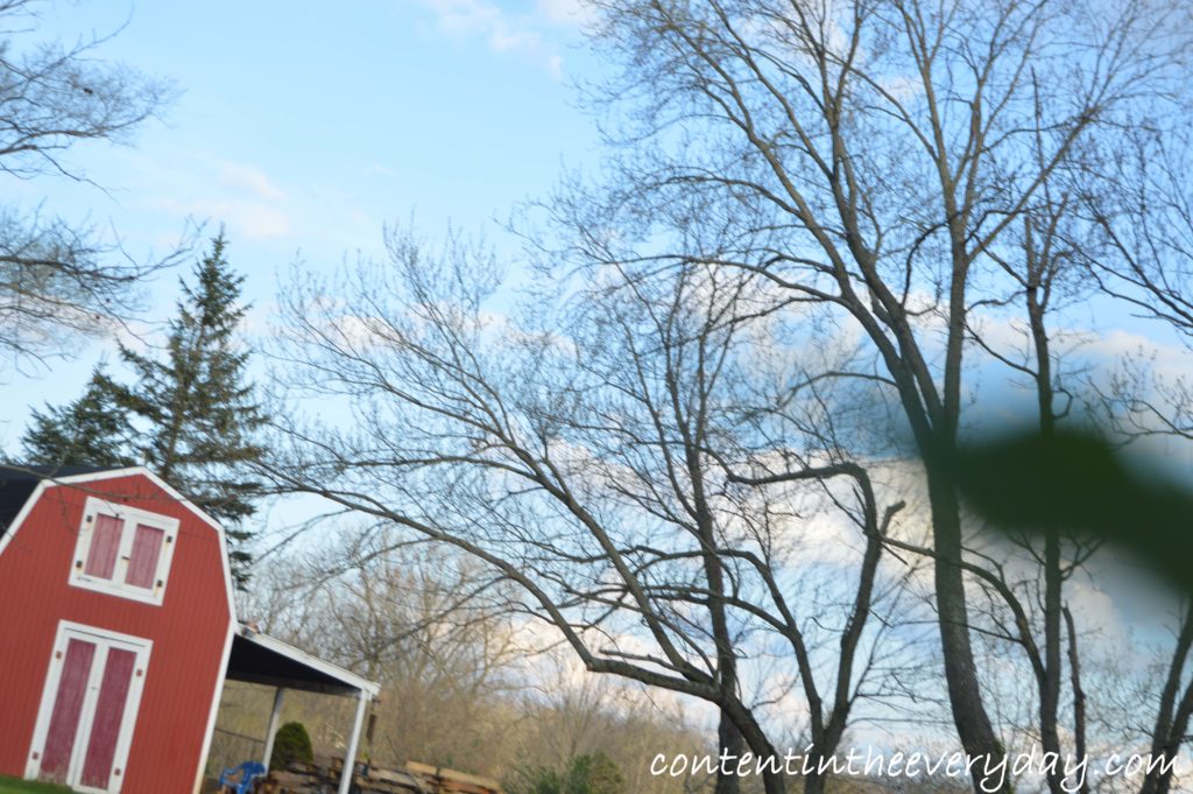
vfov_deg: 18.2
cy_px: 397
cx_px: 596
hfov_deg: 27.0
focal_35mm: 75
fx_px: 2483
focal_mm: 50
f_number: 6.3
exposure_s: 1/160
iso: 100
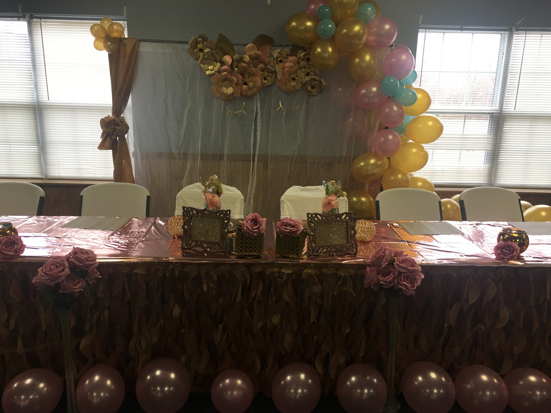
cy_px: 206
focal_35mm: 29
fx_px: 462
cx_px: 276
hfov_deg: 61.7
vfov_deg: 48.2
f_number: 2.2
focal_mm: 4.15
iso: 25
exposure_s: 1/40
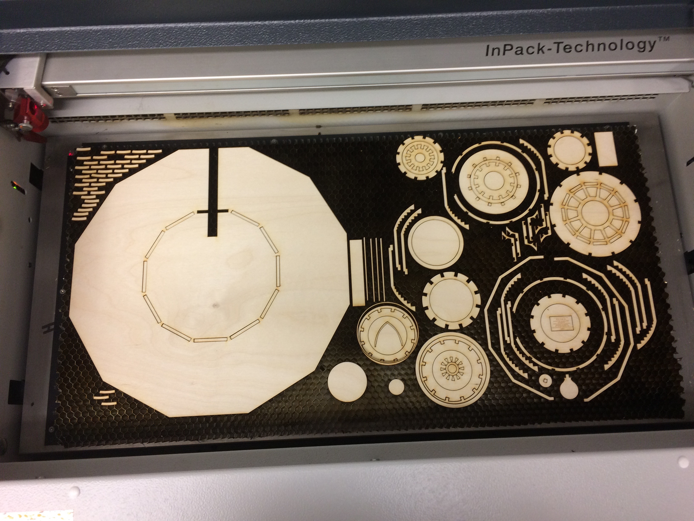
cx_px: 347
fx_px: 581
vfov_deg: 48.2
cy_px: 260
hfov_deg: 61.7
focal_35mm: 29
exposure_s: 1/30
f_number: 2.2
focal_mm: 4.15
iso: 80
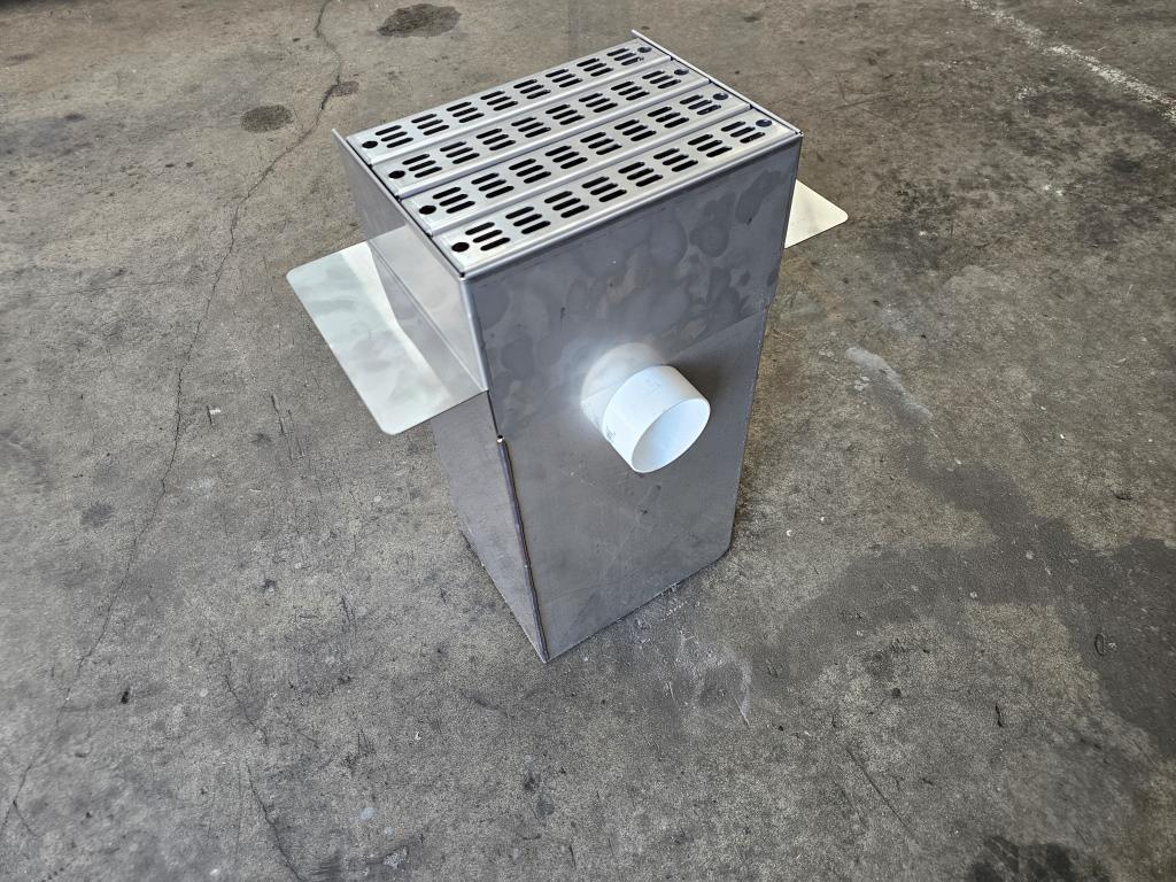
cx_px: 588
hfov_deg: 73.9
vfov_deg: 58.9
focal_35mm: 23
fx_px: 781
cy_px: 441
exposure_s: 1/100
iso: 200
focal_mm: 6.3
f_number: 1.7
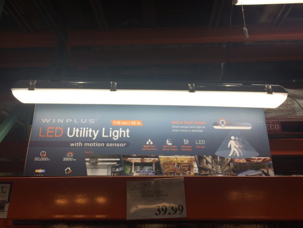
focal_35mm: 30
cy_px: 111
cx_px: 155
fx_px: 263
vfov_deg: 46.8
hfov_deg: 59.9
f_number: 2.2
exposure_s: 1/285
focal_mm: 4.15
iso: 32
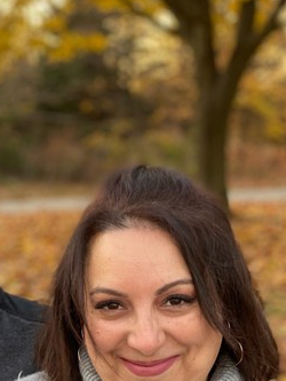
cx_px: 23
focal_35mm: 100
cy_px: 246
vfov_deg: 19.6
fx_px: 1101
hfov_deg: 14.6
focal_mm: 6
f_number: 2
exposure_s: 1/122
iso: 64
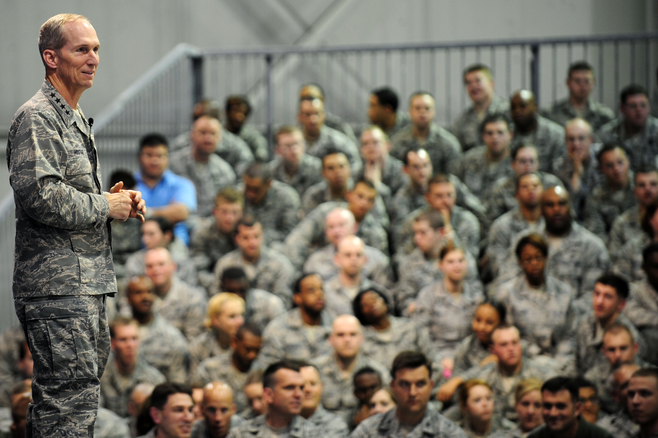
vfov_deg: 7.8
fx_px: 3197
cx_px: 329
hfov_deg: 11.8
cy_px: 219
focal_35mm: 175
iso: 800
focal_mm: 175
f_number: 2.8
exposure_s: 1/50
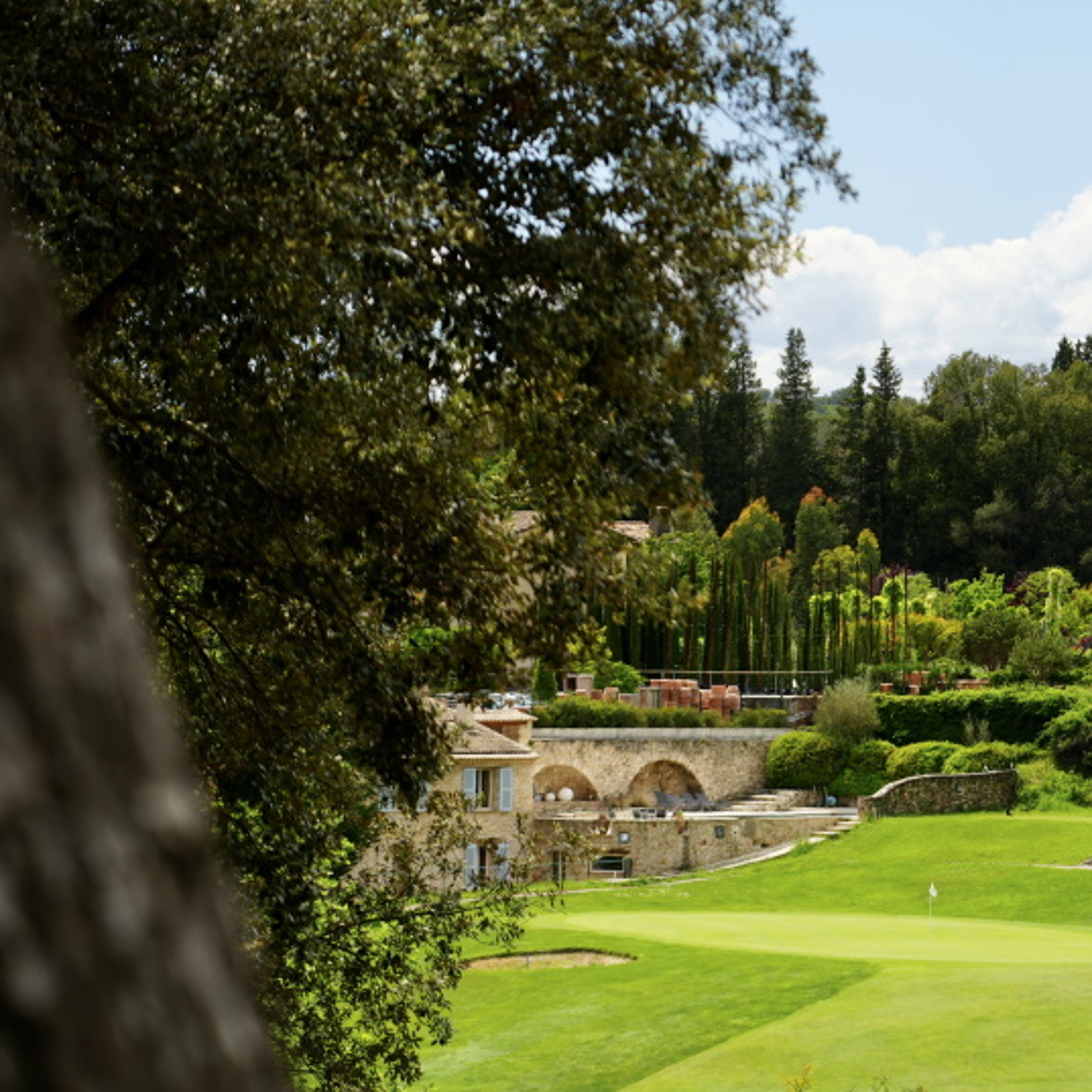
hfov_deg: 8.8
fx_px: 7067
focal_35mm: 198
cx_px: 1050
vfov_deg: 8.8
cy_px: 732
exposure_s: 1/200
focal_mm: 105
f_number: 5
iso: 100
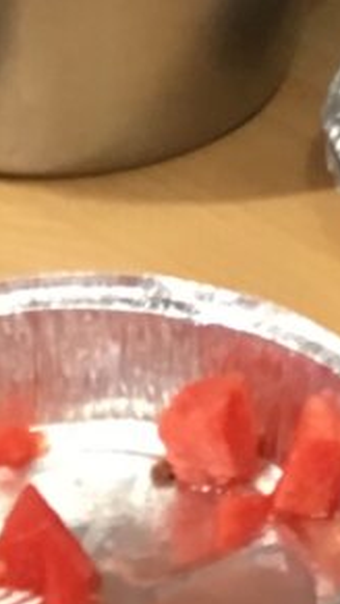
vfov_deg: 8.6
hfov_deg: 5.3
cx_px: 792
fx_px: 3553
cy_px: -967
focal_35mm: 222
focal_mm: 4.15
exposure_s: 1/33
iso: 125
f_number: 2.2
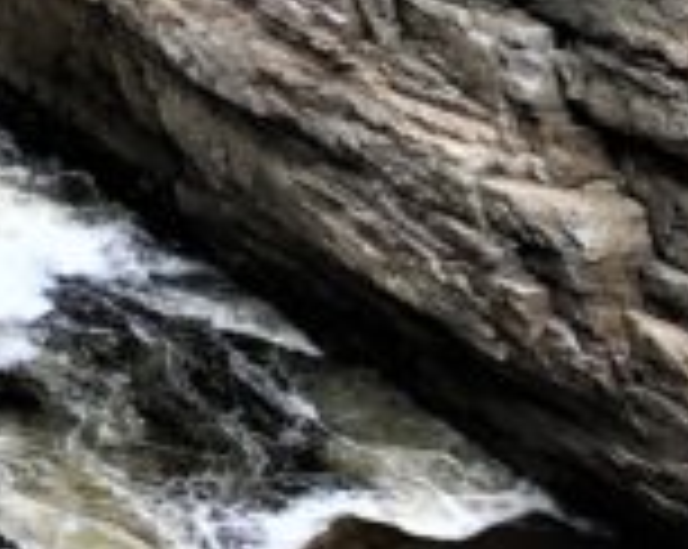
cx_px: -558
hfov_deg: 12.3
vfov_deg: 10.0
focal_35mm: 143
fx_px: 2908
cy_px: -549
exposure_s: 1/282
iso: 20
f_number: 1.8
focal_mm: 3.99
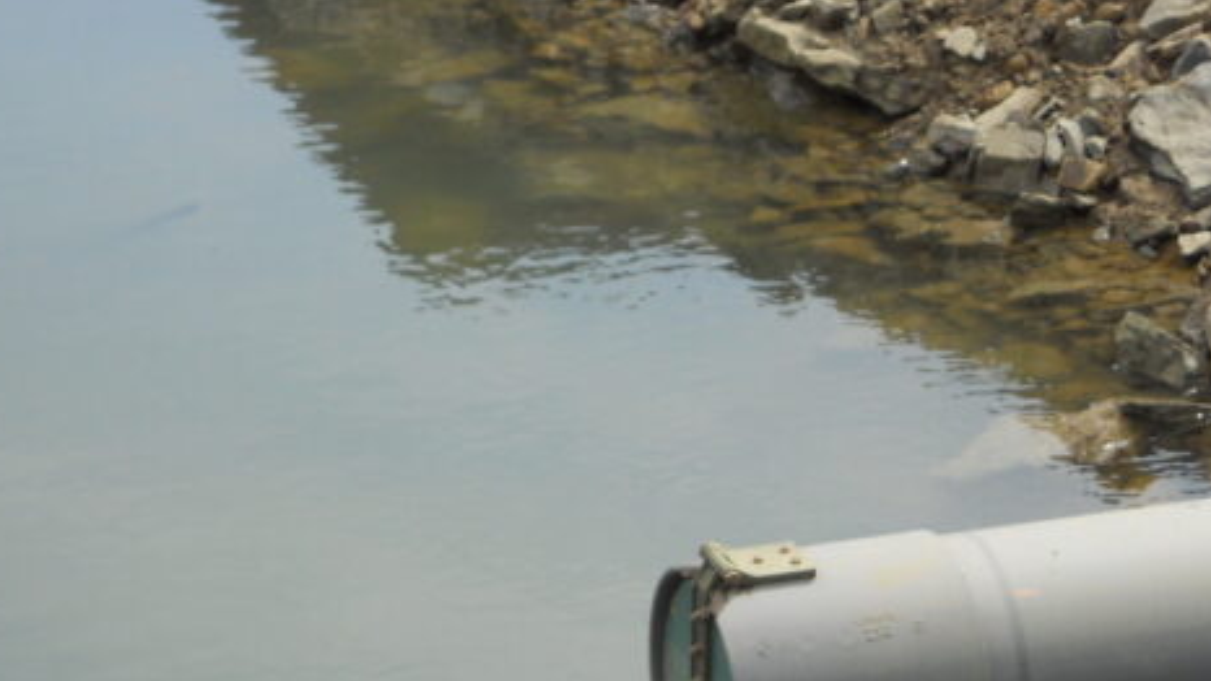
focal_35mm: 194
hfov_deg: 11.1
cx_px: 754
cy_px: 684
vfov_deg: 6.2
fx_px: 6229
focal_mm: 19.6
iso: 80
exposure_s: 1/320
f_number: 5.9
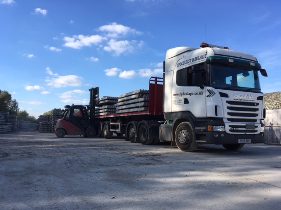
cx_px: 140
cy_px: 105
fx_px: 235
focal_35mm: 29
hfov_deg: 61.7
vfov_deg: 48.2
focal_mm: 4.15
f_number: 2.2
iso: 25
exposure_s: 1/1131
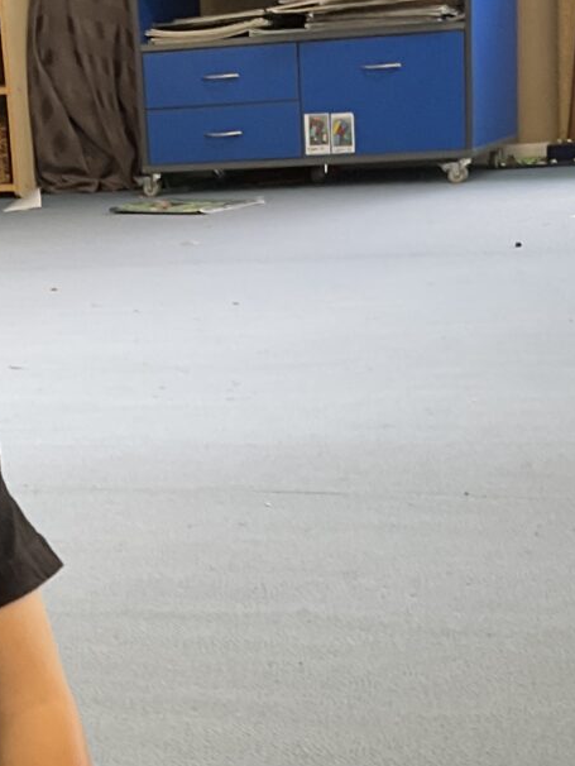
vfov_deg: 19.4
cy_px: 785
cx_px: 102
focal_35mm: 98
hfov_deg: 15.0
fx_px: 2169
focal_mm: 3
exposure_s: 1/50
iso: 50
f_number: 1.8
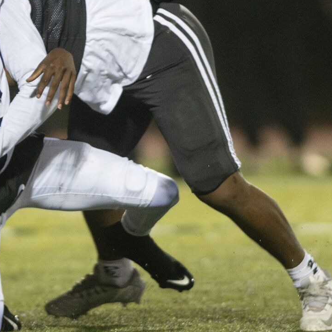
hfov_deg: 2.8
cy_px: 124
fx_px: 6738
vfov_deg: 2.8
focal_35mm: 621
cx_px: 39
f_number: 2.8
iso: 8000
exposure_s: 1/640
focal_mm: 300
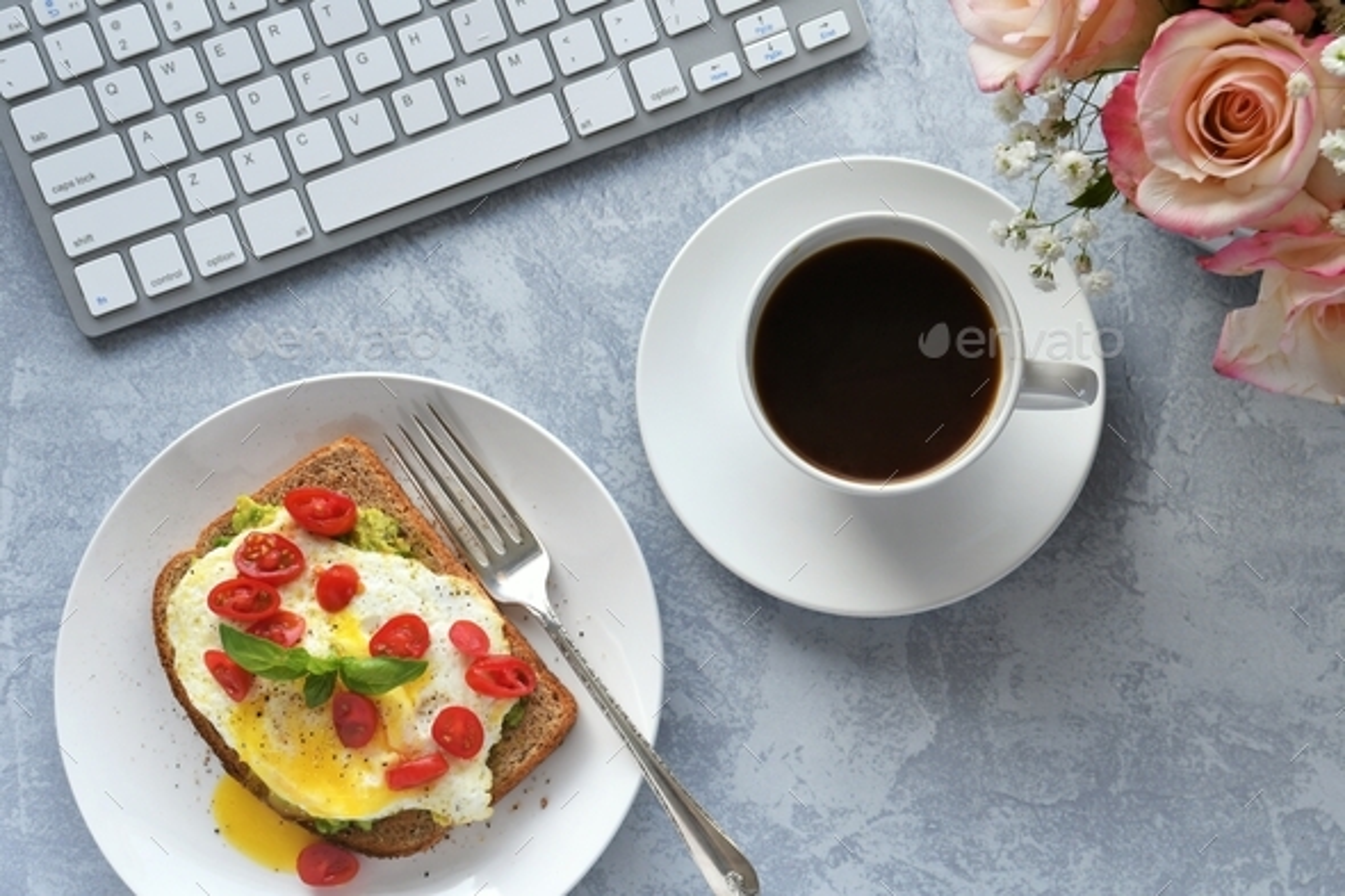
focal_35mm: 52
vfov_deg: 25.7
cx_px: 672
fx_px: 1961
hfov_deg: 37.9
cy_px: 448
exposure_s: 1/60
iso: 200
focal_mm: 35
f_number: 8
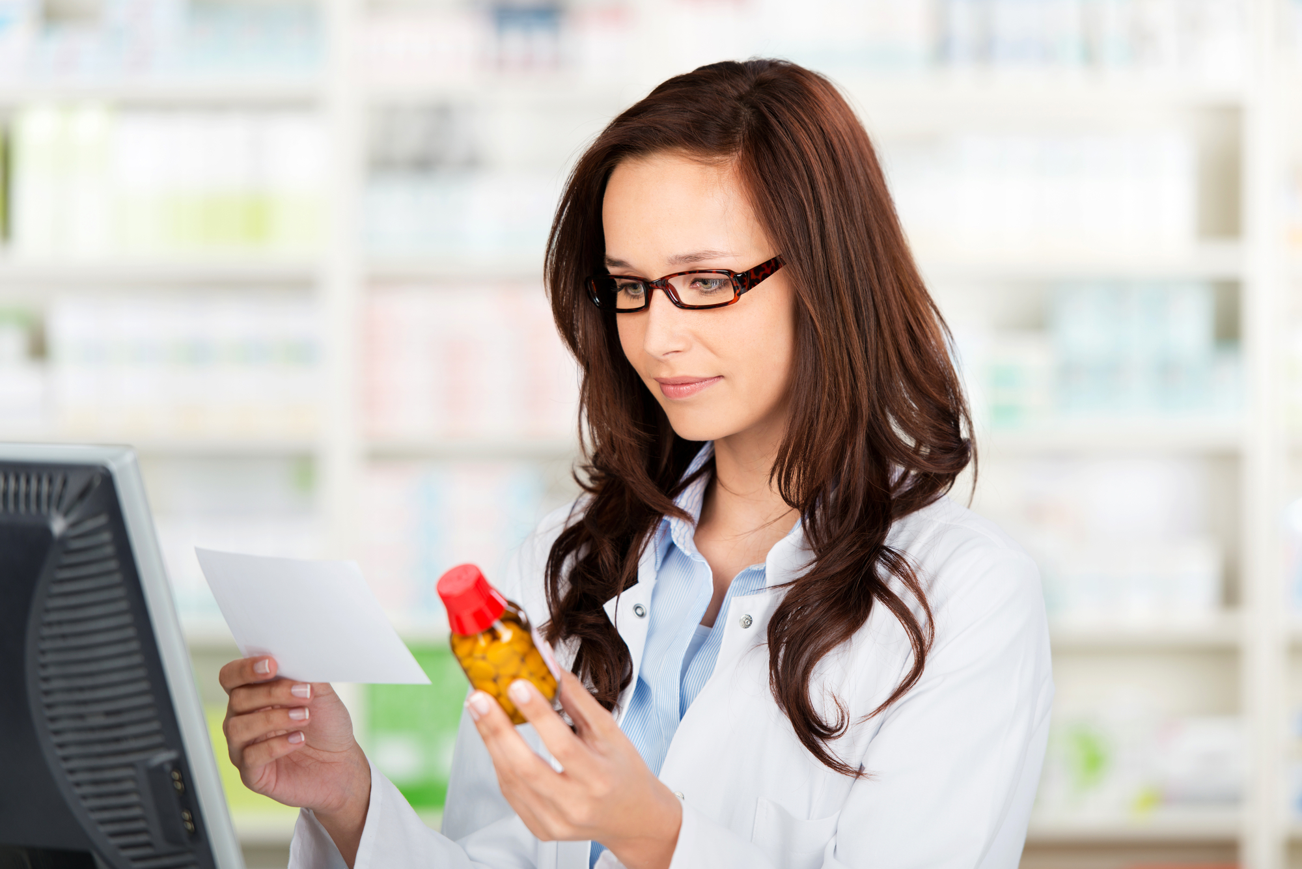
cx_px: 651
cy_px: 434
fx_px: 5788
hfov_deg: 12.8
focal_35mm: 160
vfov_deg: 8.6
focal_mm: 160
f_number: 3.2
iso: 100
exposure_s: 1/200
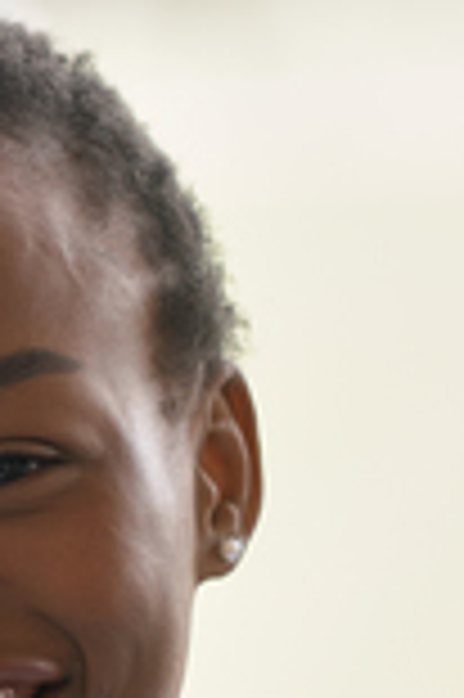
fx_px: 9416
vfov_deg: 4.2
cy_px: 1006
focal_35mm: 486
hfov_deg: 2.8
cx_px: -446
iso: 250
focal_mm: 85
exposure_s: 1/250
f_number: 2
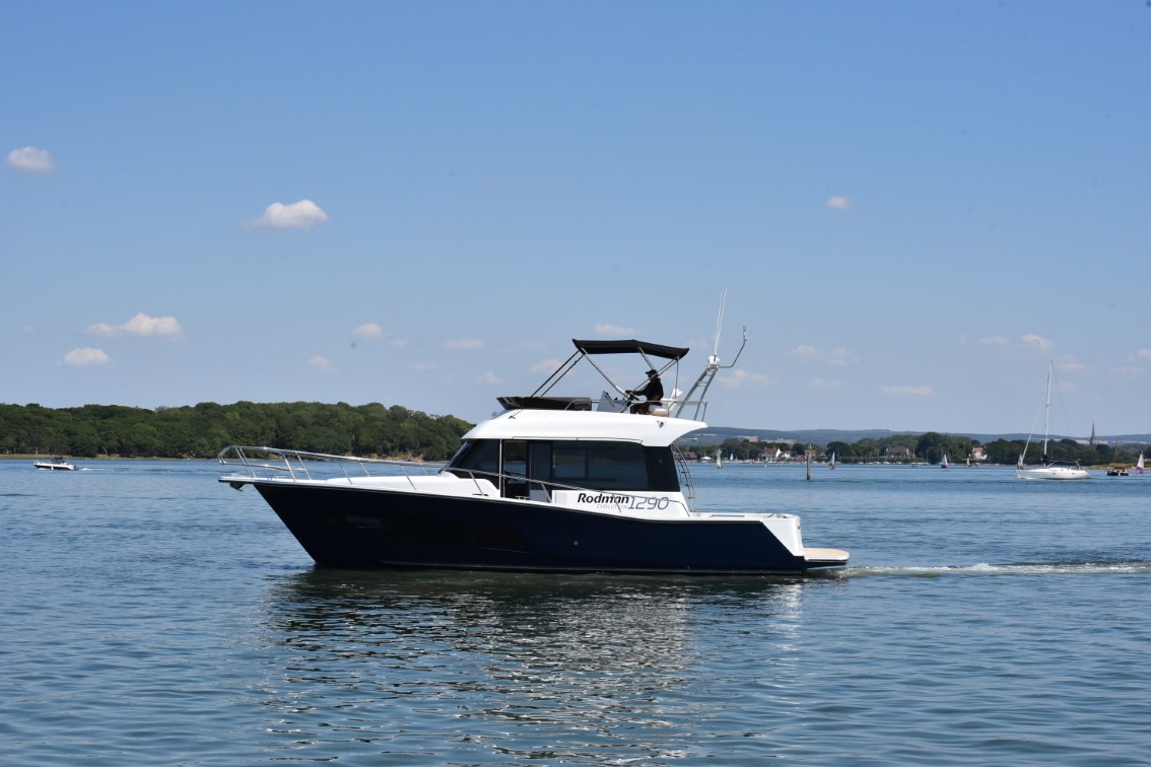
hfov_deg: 28.5
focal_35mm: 71
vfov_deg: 19.2
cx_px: 578
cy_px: 387
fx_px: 2270
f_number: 14
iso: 2000
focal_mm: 70
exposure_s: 1/3200
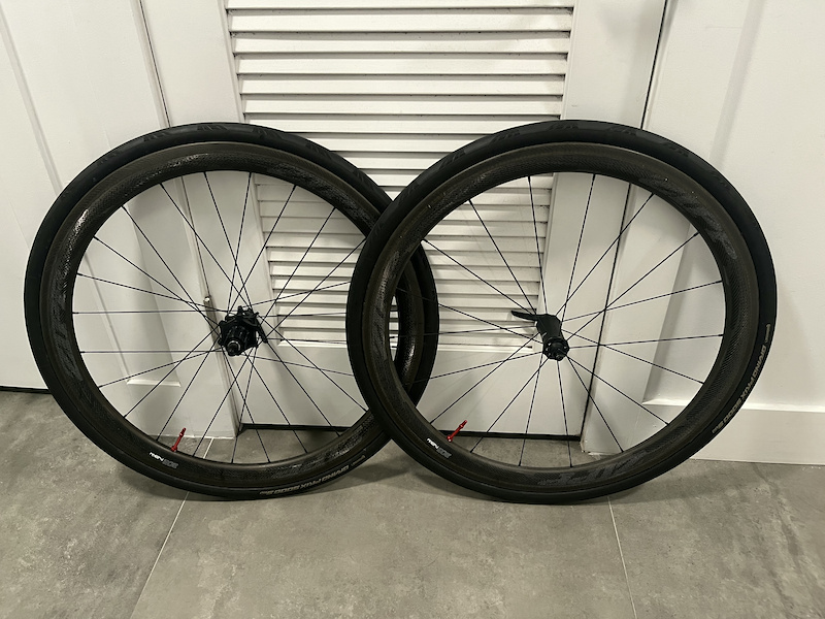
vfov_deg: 53.1
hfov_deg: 67.3
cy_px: 310
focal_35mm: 26
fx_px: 620
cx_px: 412
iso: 250
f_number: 1.6
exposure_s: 1/60
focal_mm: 5.1
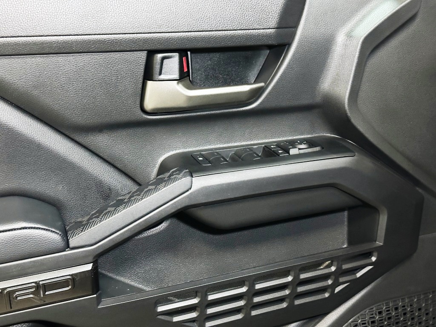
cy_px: 164
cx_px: 218
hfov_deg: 39.7
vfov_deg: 30.3
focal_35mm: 48
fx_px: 605
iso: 640
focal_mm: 6.86
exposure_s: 1/30
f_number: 1.78
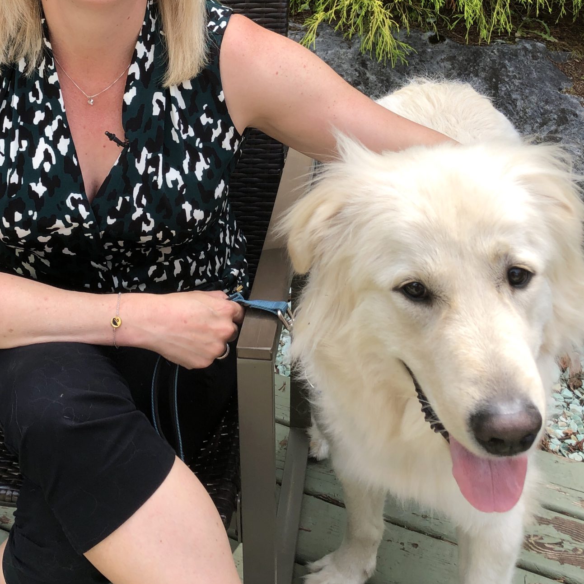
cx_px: 238
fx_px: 935
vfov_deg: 34.2
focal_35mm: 49
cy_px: 172
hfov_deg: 34.6
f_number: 1.8
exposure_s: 1/374
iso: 20
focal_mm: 3.99
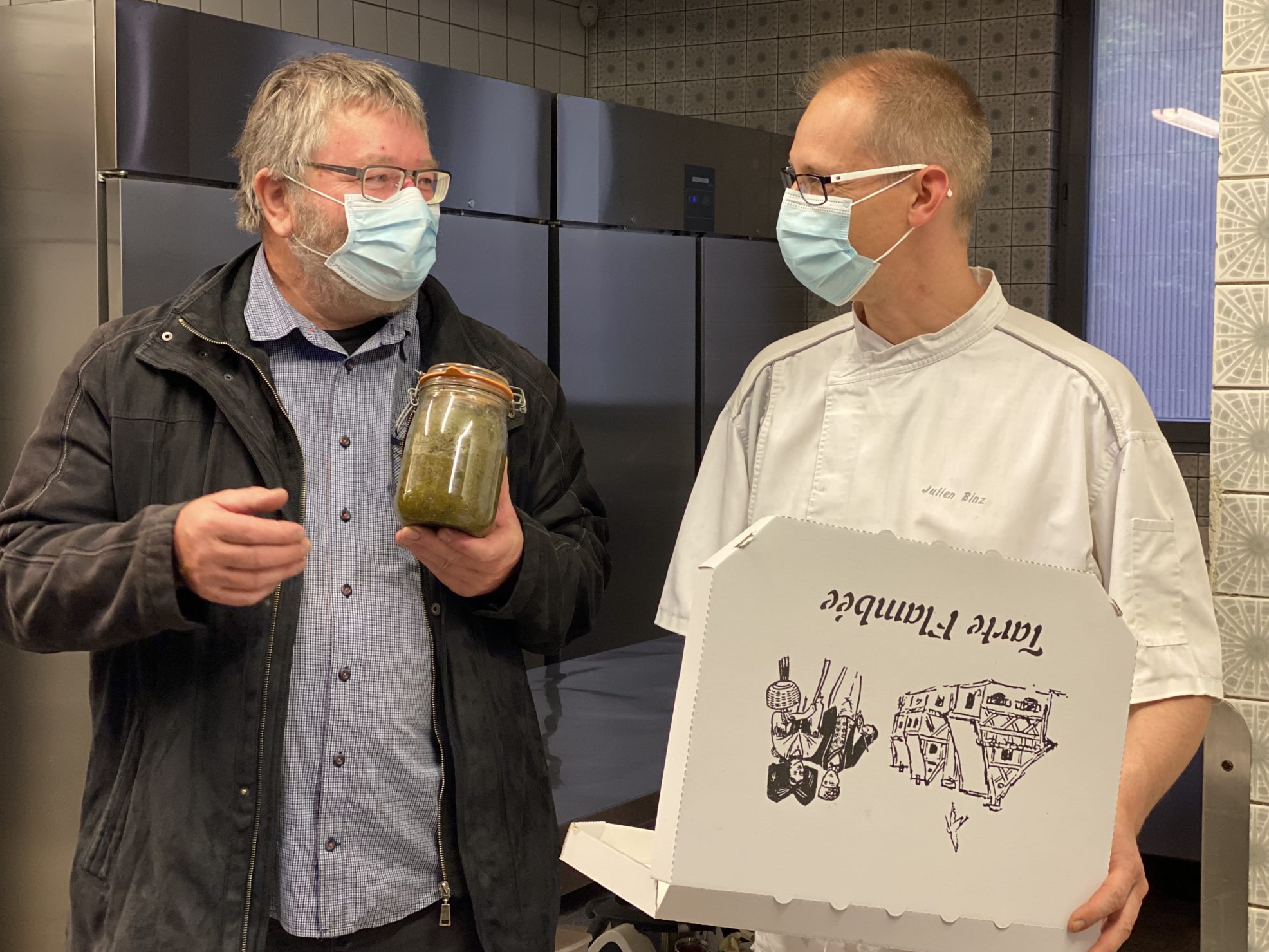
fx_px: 1980
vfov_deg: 27.0
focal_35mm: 54
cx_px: 631
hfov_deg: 35.5
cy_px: 481
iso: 160
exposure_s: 1/100
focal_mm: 6
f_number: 2
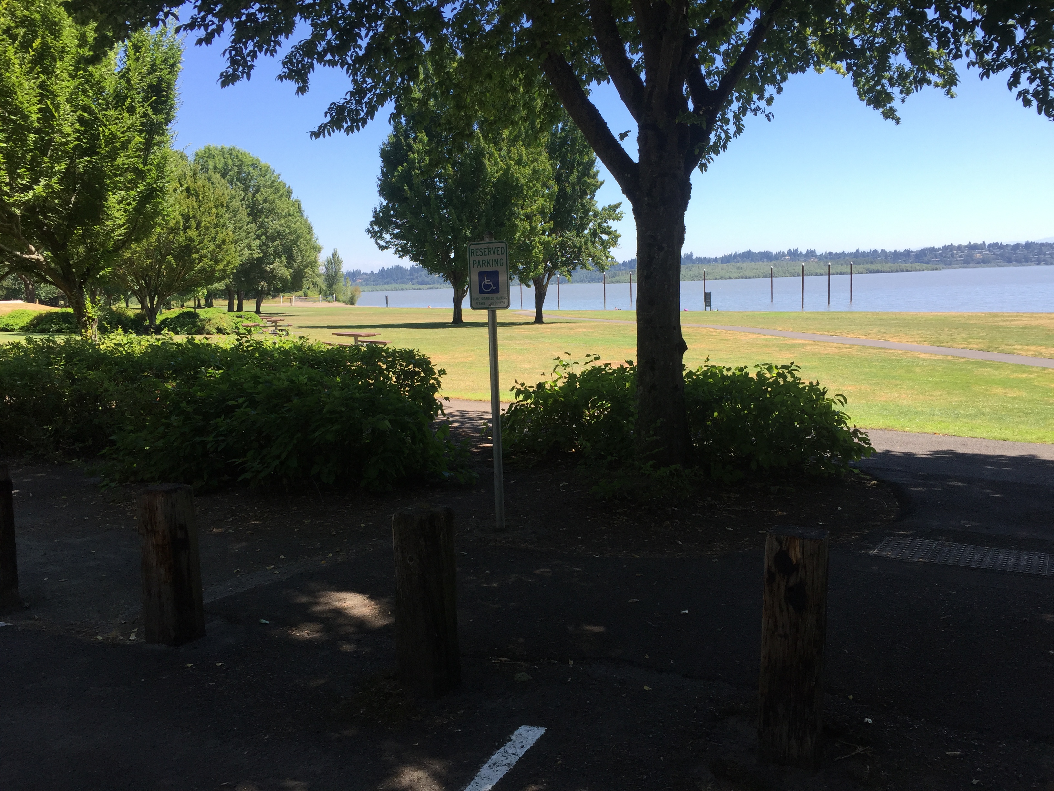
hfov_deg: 61.7
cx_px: 527
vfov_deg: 48.2
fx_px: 883
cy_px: 396
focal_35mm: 29
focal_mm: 4.15
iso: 32
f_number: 2.2
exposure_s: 1/791
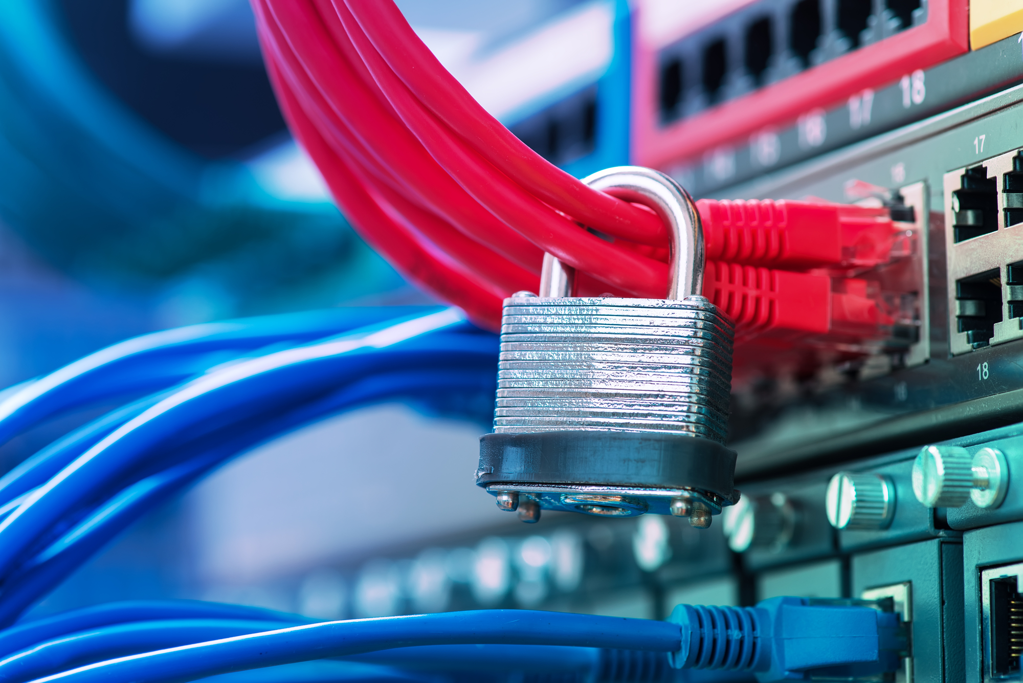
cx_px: 512
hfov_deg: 19.4
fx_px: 2985
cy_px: 342
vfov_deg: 13.1
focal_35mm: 105
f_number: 5.6
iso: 50
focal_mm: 105
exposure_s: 1/200
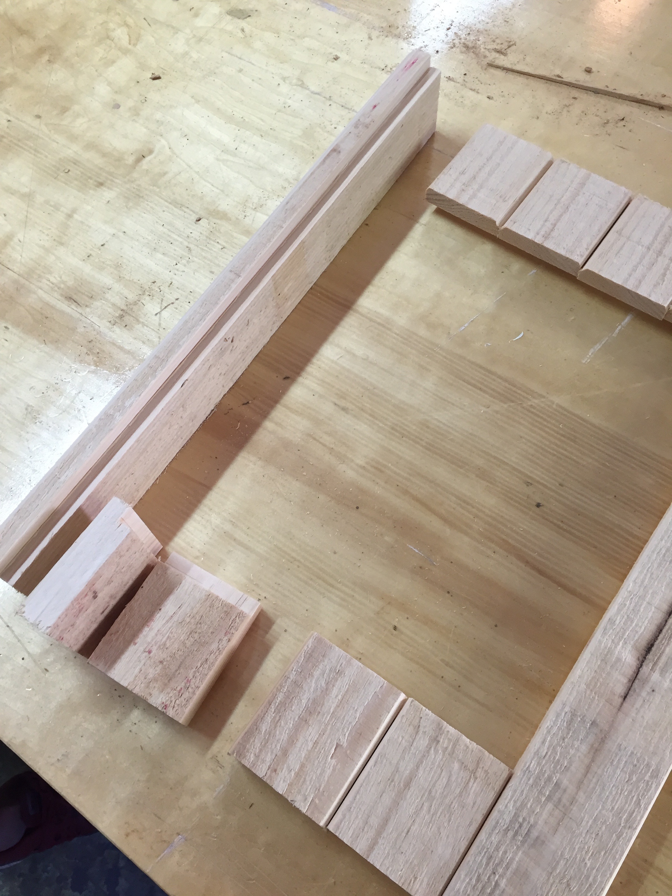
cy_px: 448
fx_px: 751
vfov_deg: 61.7
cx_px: 336
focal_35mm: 29
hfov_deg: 48.2
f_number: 2.2
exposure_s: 1/30
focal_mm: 4.15
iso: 64
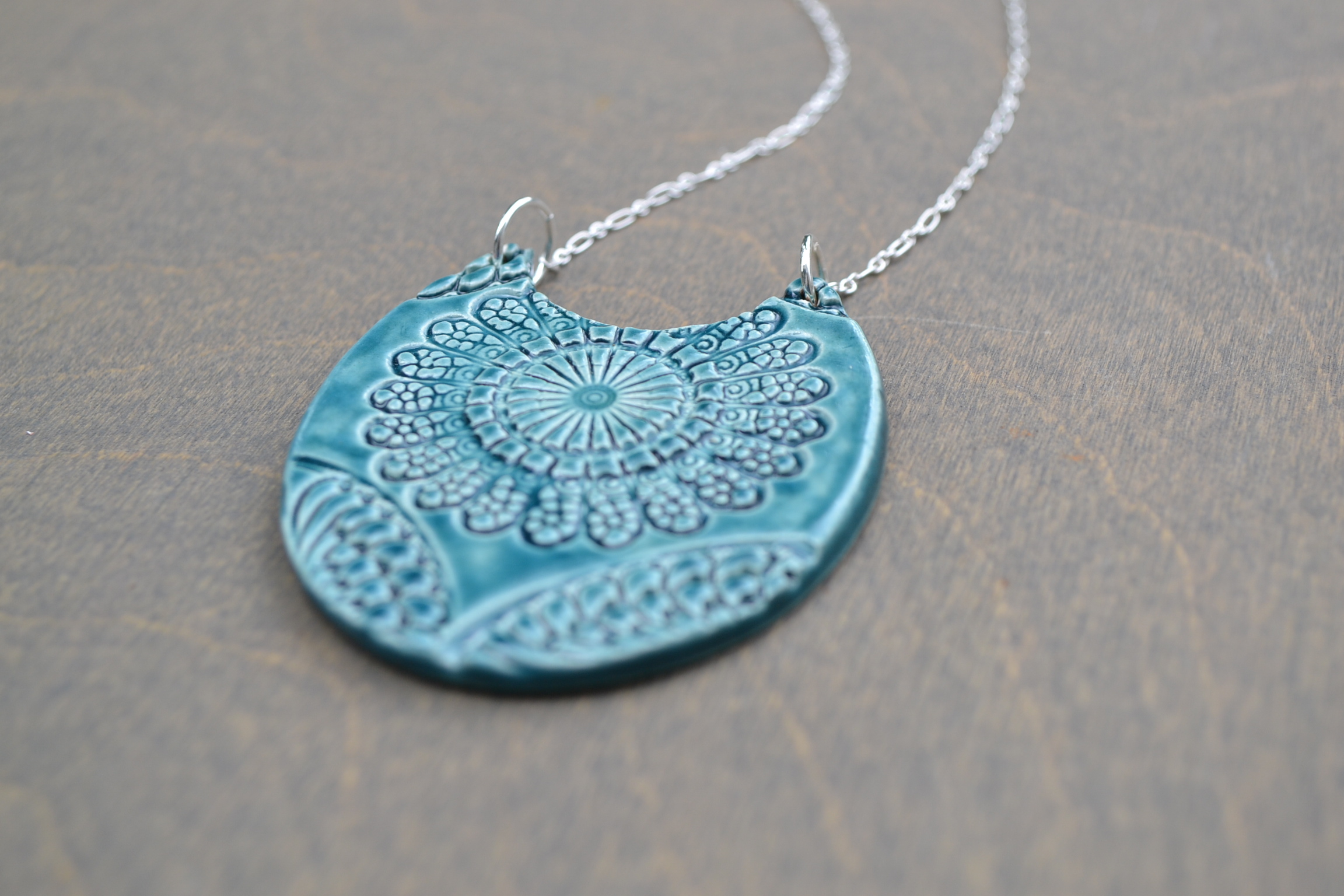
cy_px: 448
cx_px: 672
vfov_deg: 26.5
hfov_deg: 38.9
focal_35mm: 51
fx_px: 1904
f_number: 5.6
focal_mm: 34
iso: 250
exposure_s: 1/125
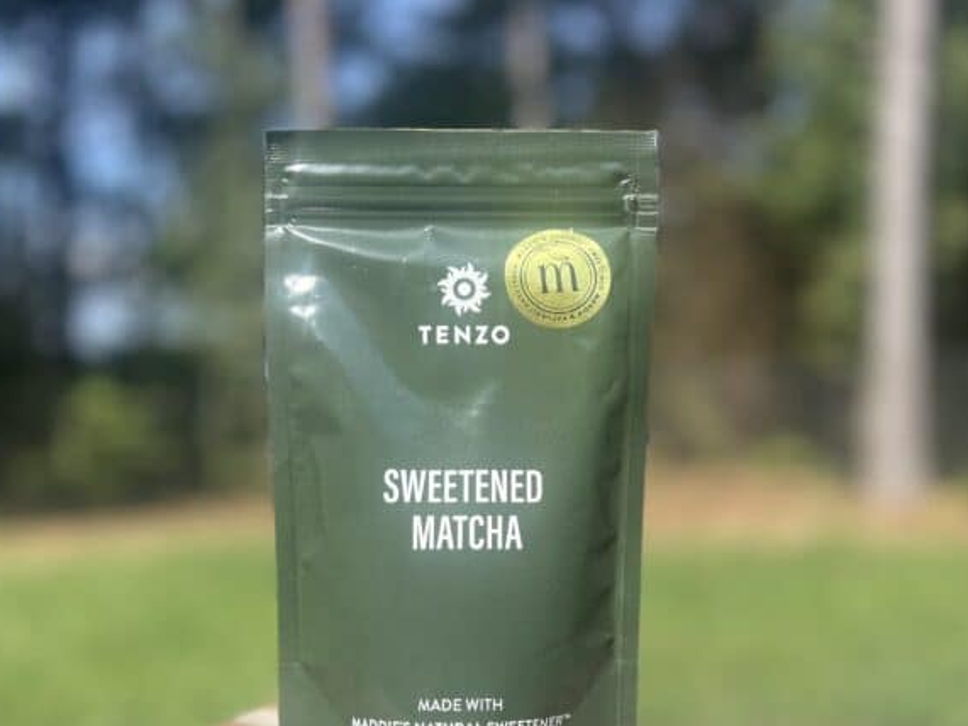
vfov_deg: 40.2
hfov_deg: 52.6
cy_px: 485
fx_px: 979
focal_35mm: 35
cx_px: 519
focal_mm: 5.7
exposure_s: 1/2353
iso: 50
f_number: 1.5
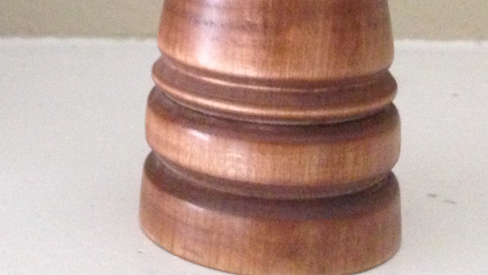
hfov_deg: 21.7
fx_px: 1255
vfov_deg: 11.9
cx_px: 81
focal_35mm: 97
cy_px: -147
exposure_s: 1/15
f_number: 2.4
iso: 500
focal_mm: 4.13
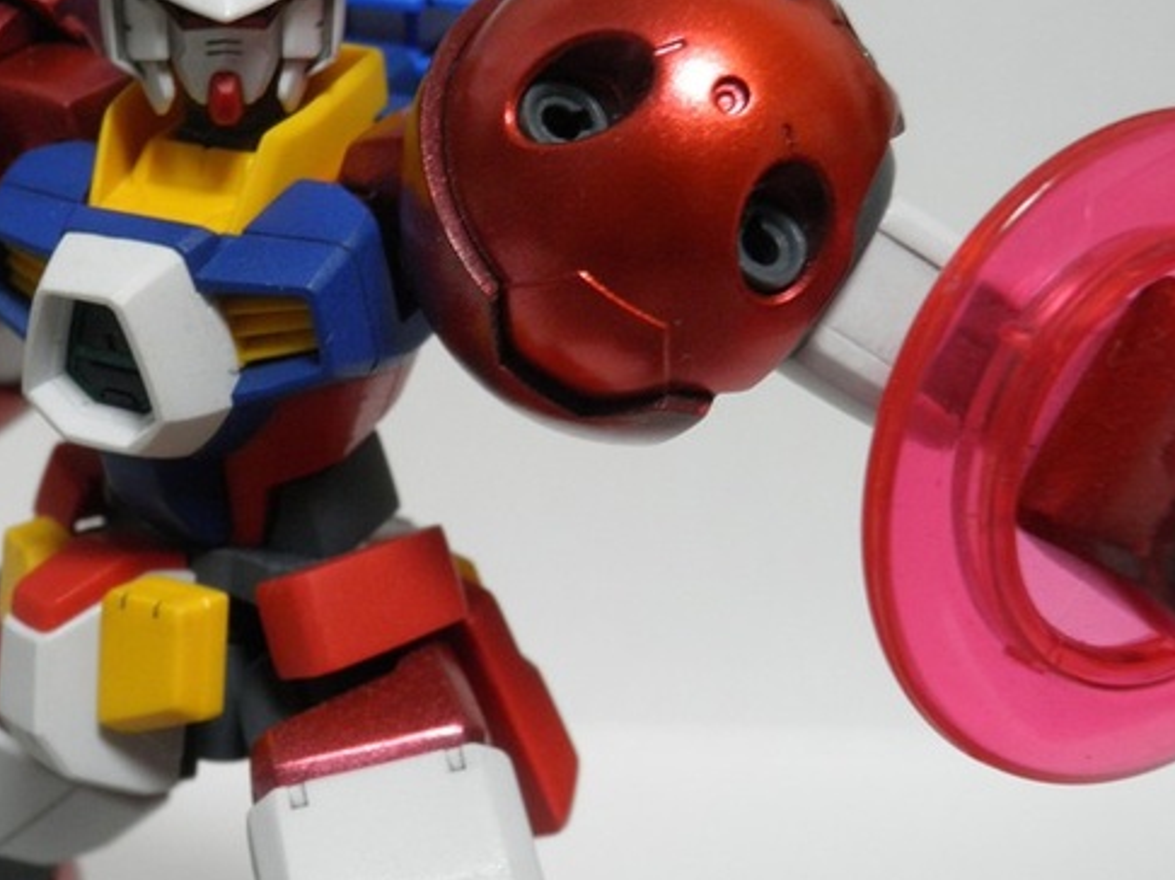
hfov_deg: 35.3
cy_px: 406
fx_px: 1832
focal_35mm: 54
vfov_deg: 27.0
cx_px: 421
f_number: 3.9
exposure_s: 1/13
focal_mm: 7.3
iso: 200
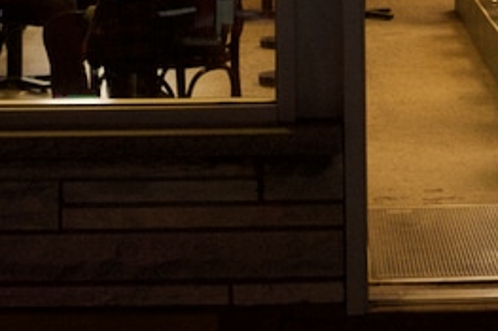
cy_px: -414
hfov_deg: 17.4
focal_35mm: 117
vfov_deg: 10.4
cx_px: 364
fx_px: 1617
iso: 2000
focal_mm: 24
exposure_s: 1/400
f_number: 1.8
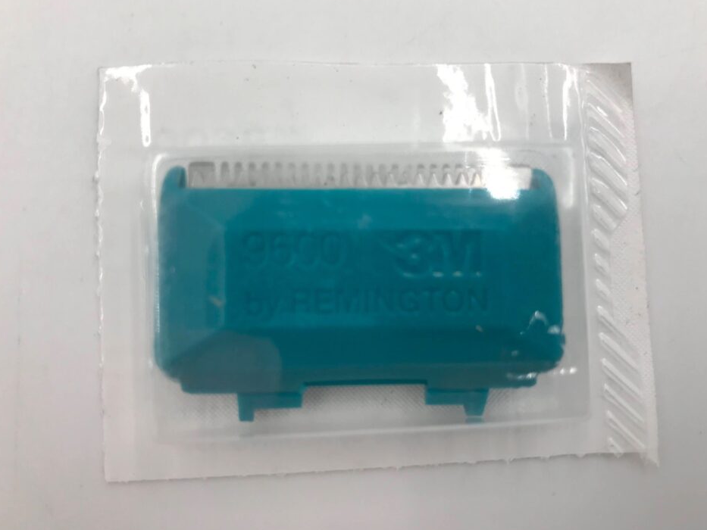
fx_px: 613
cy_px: 253
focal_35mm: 30
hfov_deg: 60.0
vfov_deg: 46.8
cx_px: 350
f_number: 1.8
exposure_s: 1/120
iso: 32
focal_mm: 3.99
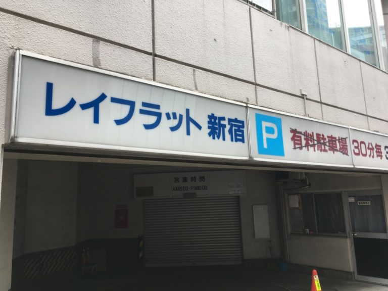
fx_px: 325
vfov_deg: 48.2
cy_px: 146
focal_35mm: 29
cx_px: 194
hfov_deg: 61.7
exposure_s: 1/192
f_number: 2.2
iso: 25
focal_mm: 4.15
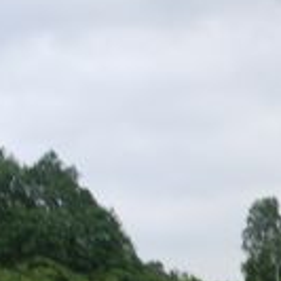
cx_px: 622
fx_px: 1056
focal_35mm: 115
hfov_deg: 12.6
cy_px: 359
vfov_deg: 14.5
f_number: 3.5
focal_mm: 20
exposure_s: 1/40
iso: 250
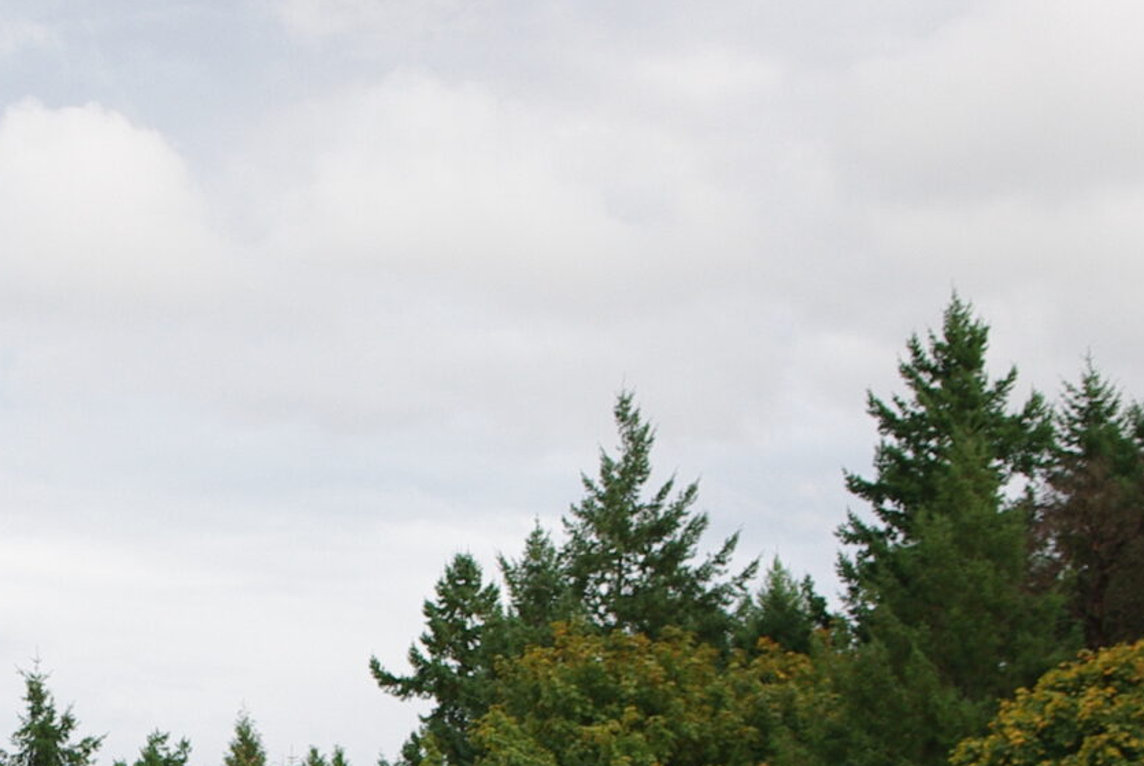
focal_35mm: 141
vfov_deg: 9.5
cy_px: 1083
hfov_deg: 14.2
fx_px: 4486
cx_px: -85
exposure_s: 1/60
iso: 200
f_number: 4
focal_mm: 31
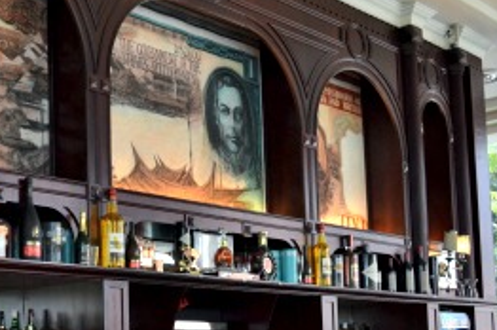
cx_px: 53
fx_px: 869
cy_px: 287
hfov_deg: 30.6
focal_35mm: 63
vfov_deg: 21.1
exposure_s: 1/60
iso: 500
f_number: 5.6
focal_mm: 22
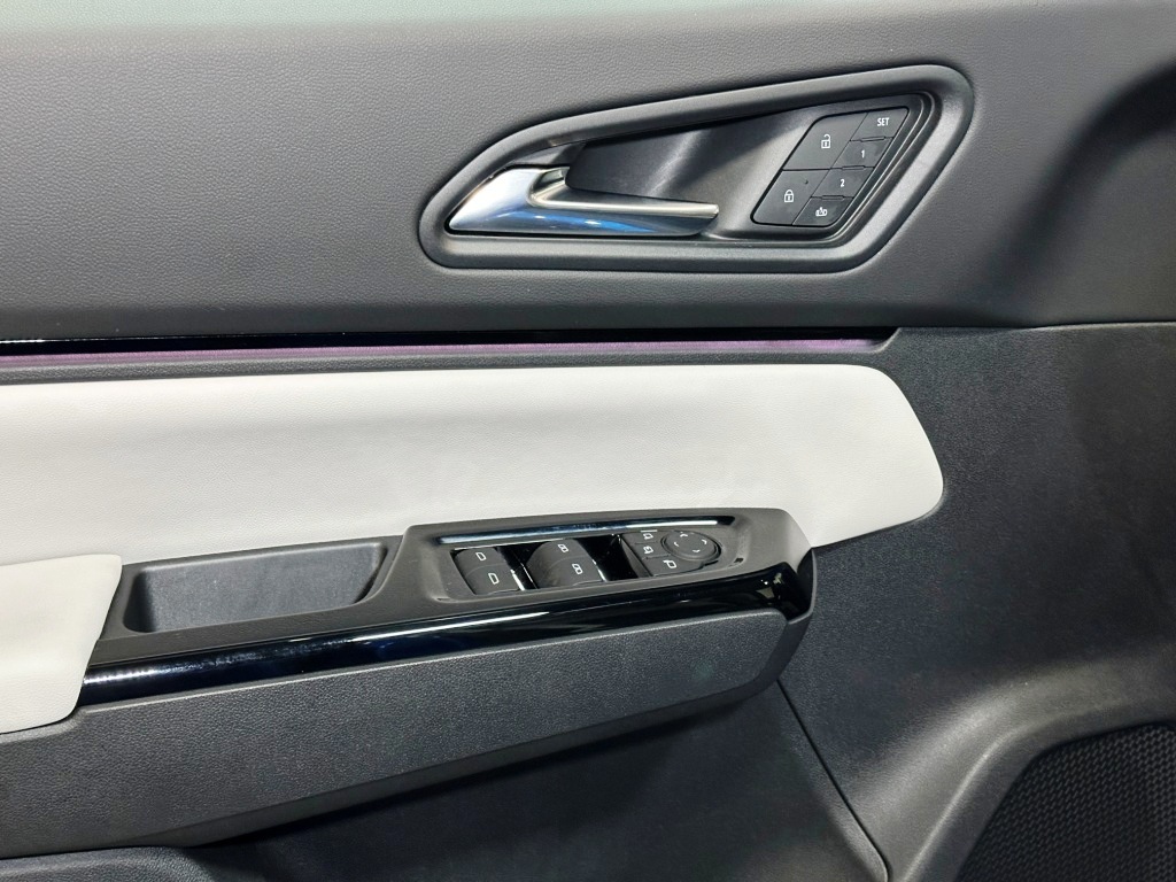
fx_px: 1631
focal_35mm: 48
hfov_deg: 39.7
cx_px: 588
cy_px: 441
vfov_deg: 30.3
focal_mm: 6.86
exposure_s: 1/40
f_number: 1.78
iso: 400
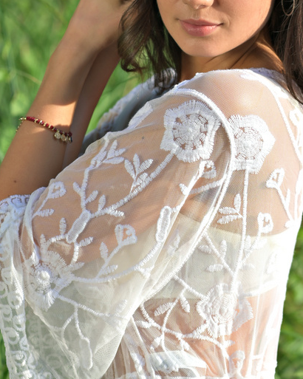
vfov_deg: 11.5
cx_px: 198
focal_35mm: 168
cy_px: 148
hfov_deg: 9.2
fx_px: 1884
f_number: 4.5
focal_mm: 85
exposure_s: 1/320
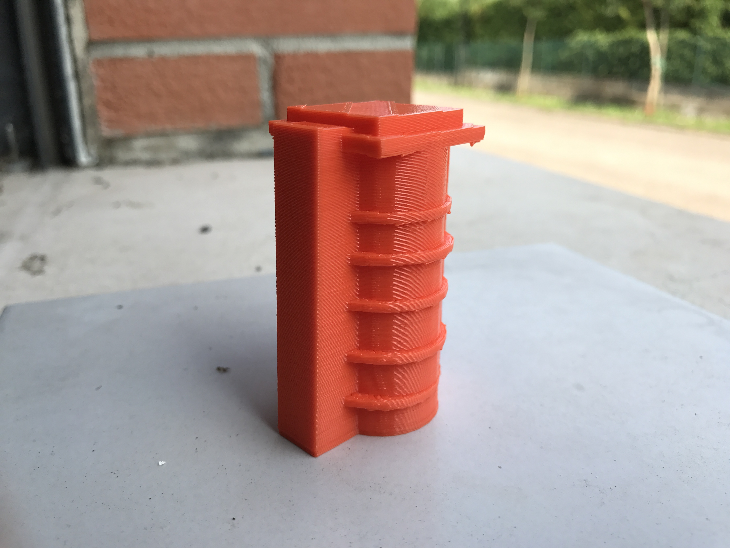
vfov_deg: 49.7
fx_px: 590
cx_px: 365
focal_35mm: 28
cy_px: 274
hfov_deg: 63.4
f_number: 1.8
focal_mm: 3.99
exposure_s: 1/818
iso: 20
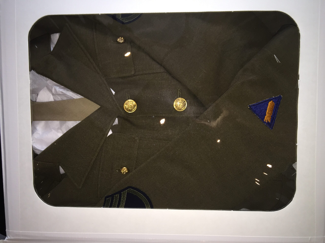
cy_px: 122
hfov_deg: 61.7
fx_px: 272
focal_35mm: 29
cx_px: 162
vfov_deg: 48.2
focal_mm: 4.15
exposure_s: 1/30
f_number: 2.2
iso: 64
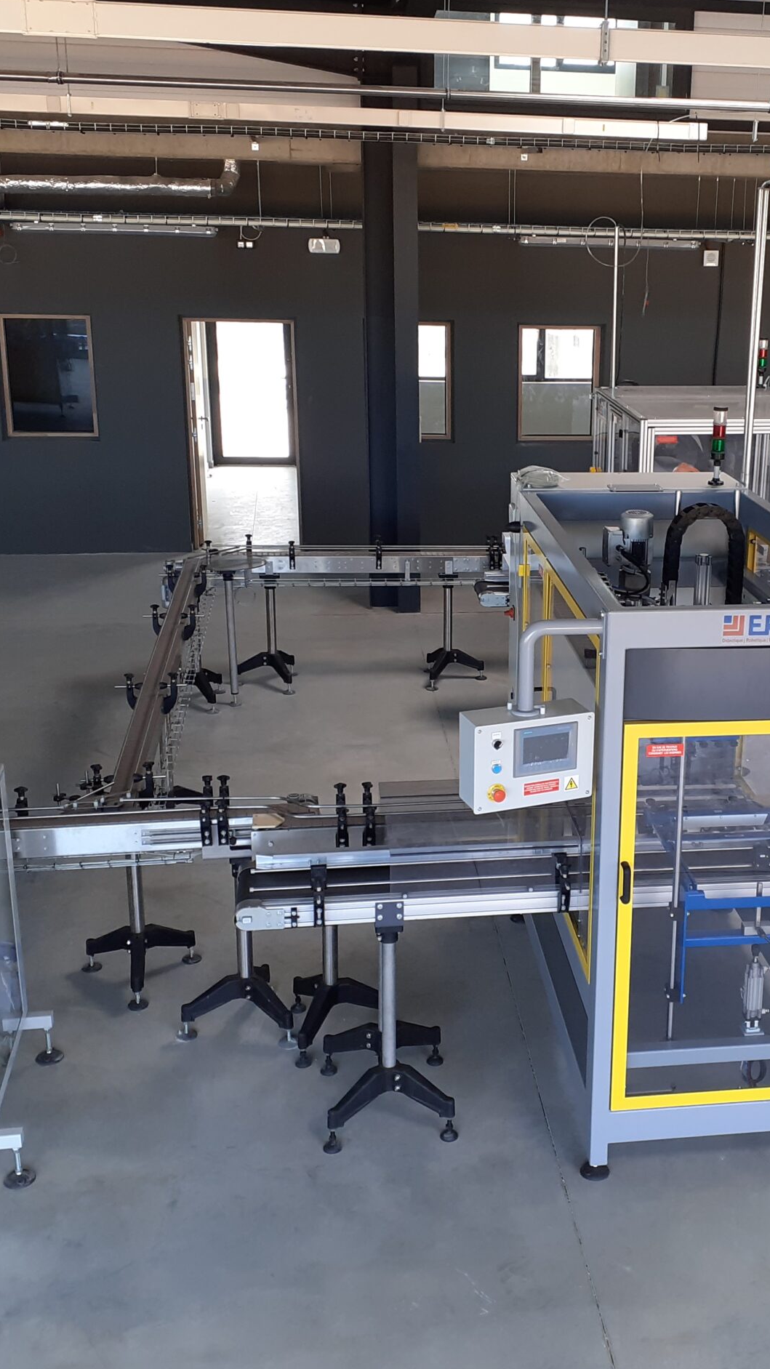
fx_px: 1452
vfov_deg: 50.5
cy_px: 677
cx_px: 590
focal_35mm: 40
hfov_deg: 29.2
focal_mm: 3.6
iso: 64
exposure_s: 1/100
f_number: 1.9
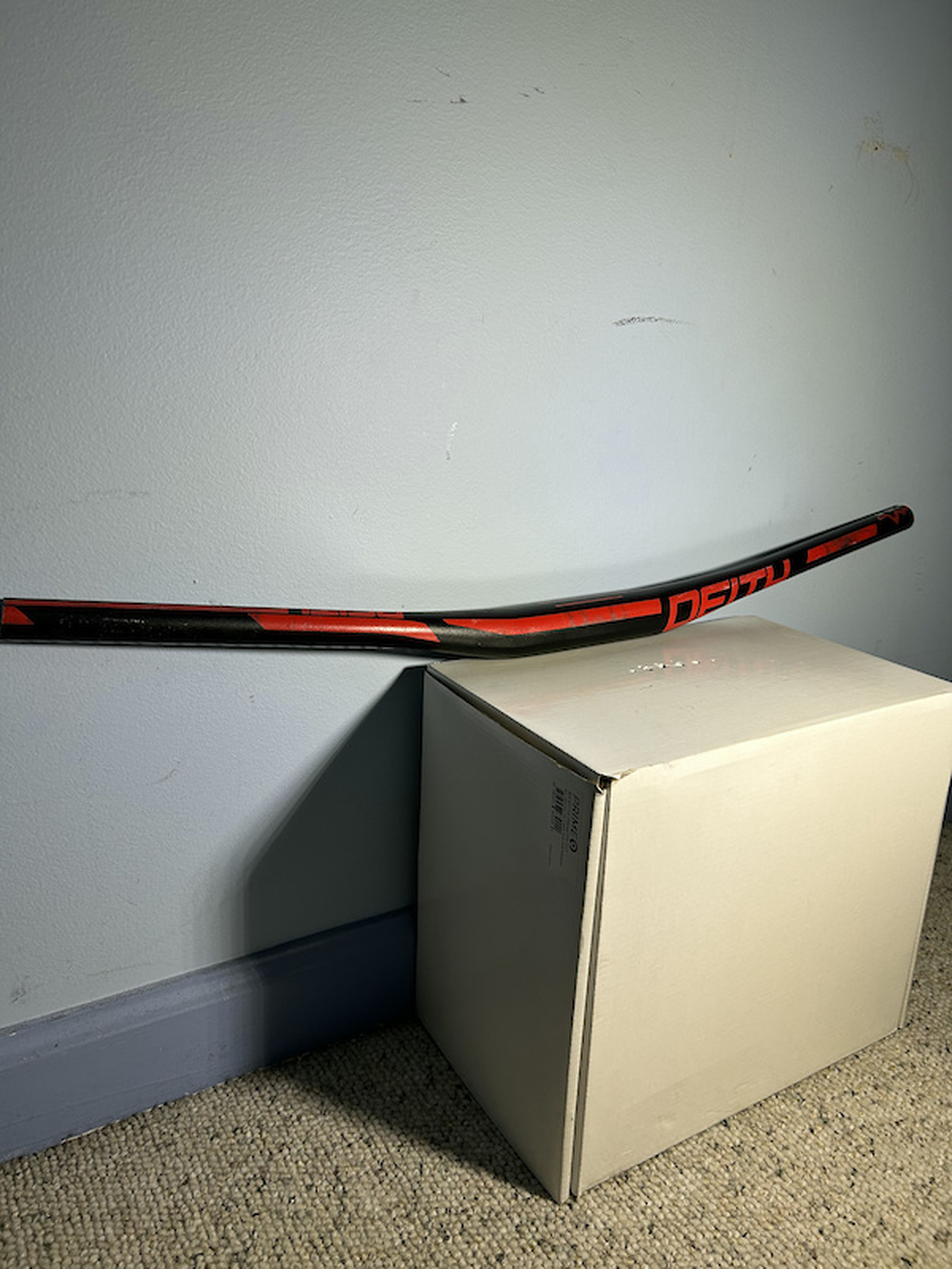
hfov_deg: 53.1
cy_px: 634
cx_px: 476
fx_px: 953
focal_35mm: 26
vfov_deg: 67.3
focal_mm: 5.7
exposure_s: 1/120
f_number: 1.5
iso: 80
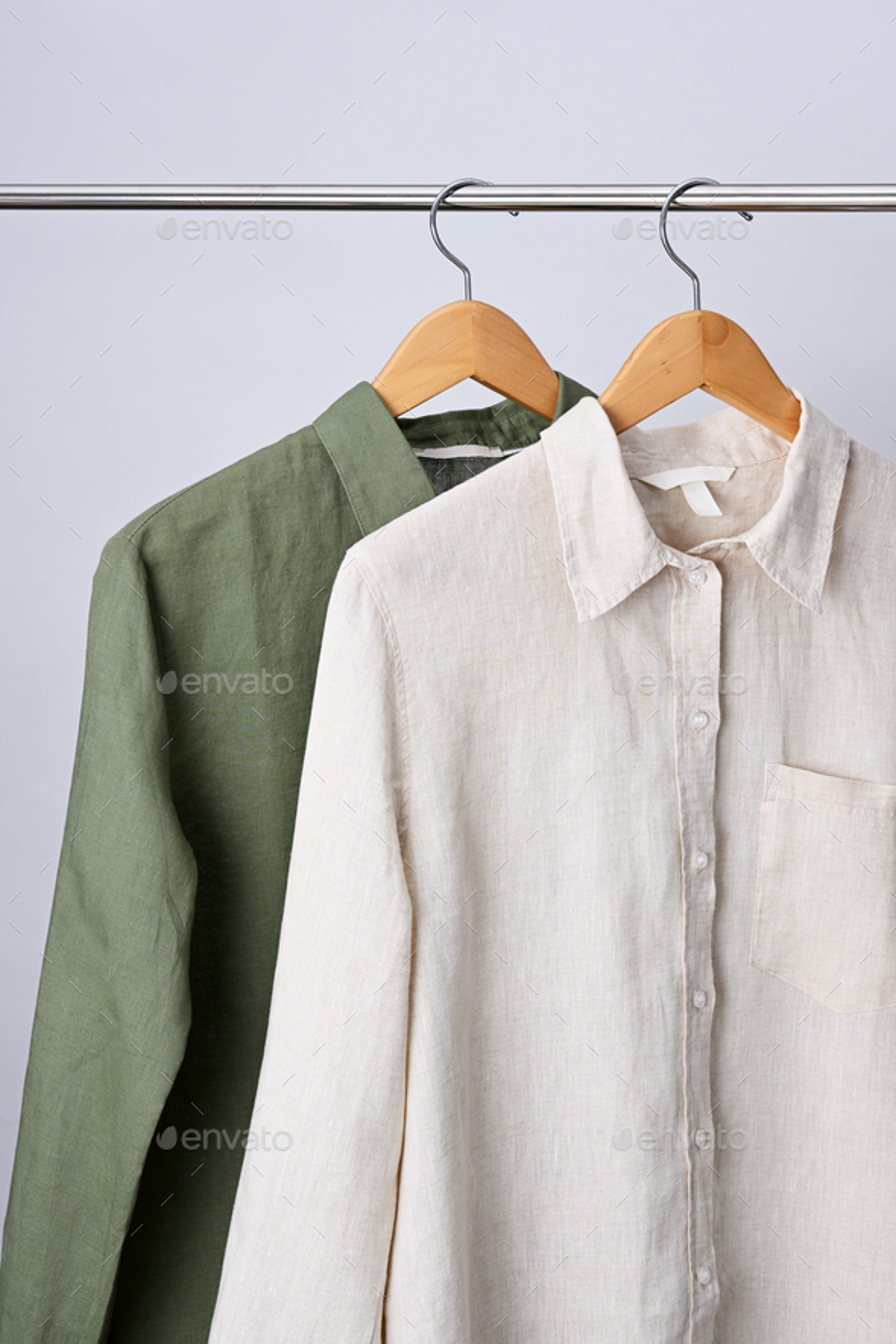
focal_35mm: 85
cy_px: 672
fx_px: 3173
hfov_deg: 16.1
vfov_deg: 23.9
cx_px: 448
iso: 100
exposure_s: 1/125
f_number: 14
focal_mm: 85
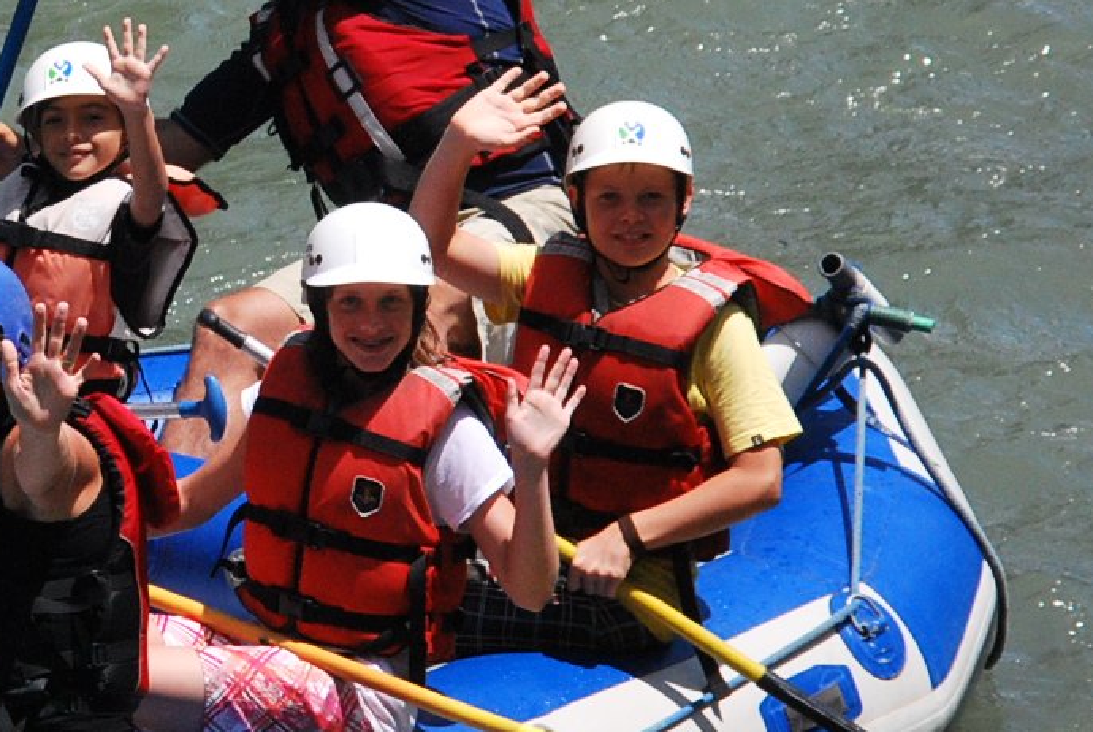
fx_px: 14835
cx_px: -62
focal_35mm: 488
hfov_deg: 4.2
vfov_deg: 2.8
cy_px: 339
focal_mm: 116
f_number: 10
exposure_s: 1/1600
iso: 800
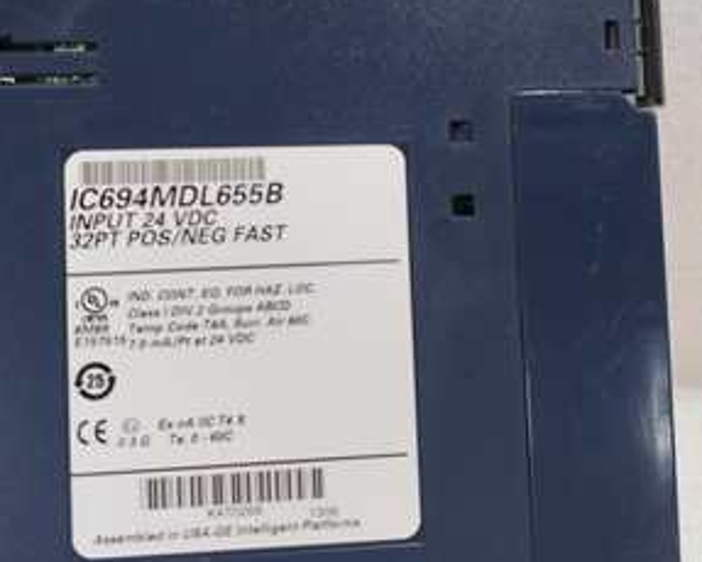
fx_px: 1102
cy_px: 173
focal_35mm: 53
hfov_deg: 35.3
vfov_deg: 28.4
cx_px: 350
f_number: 1.8
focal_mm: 4.75
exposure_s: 1/33.3
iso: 299
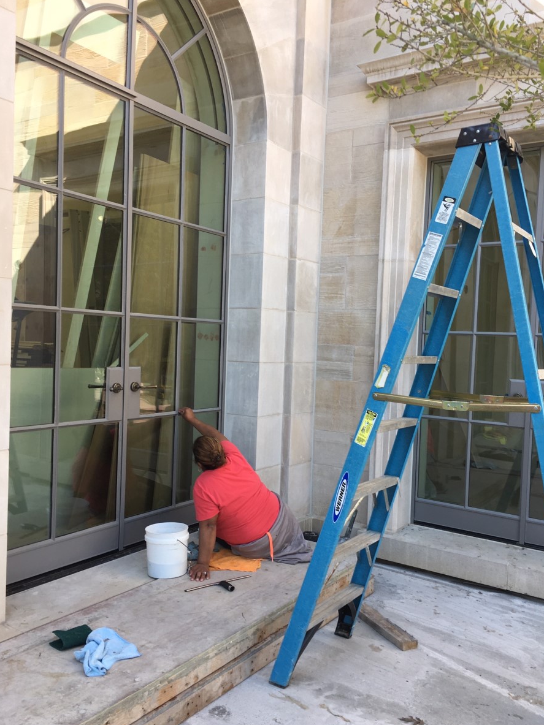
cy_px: 373
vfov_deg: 60.0
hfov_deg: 46.8
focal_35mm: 30
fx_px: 629
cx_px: 274
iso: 25
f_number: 2.2
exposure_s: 1/125
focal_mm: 4.15
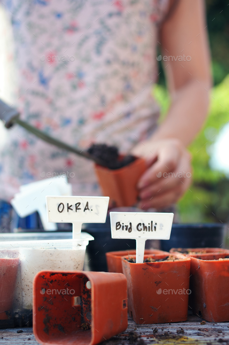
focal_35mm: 52
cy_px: 172
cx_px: 114
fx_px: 497
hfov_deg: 26.0
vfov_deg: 38.2
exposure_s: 1/160
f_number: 3.2
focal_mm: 35
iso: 160
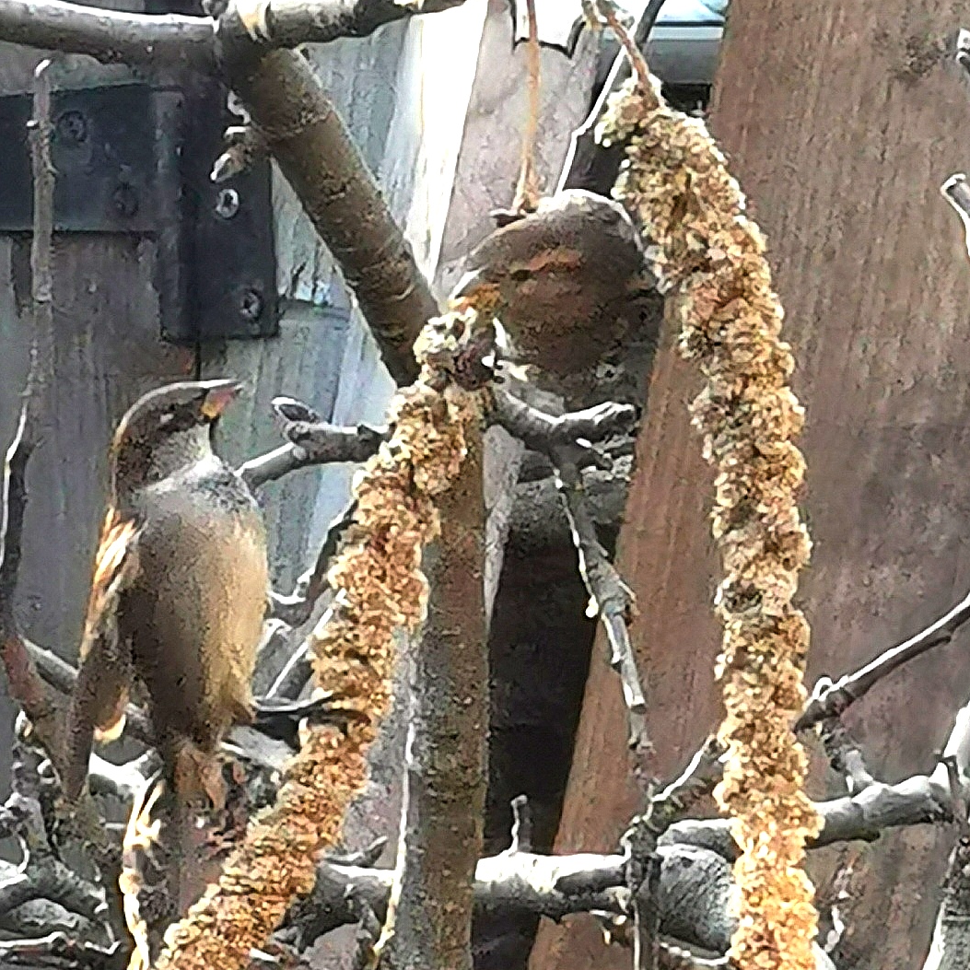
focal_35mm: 277
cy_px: 619
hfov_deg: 6.3
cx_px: 486
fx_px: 8782
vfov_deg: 6.3
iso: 100
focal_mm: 14.46
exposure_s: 1/100
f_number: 3.4
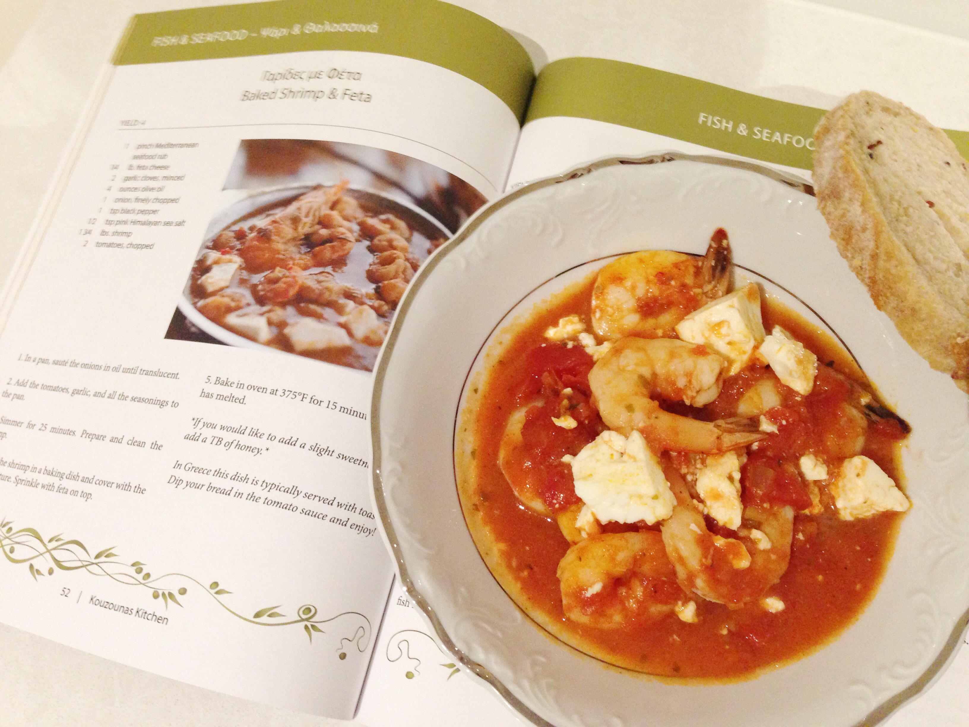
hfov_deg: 55.4
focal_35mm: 33
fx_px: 924
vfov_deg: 42.9
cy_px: 364
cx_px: 484
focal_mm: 4.12
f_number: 2.4
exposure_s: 1/20
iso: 320
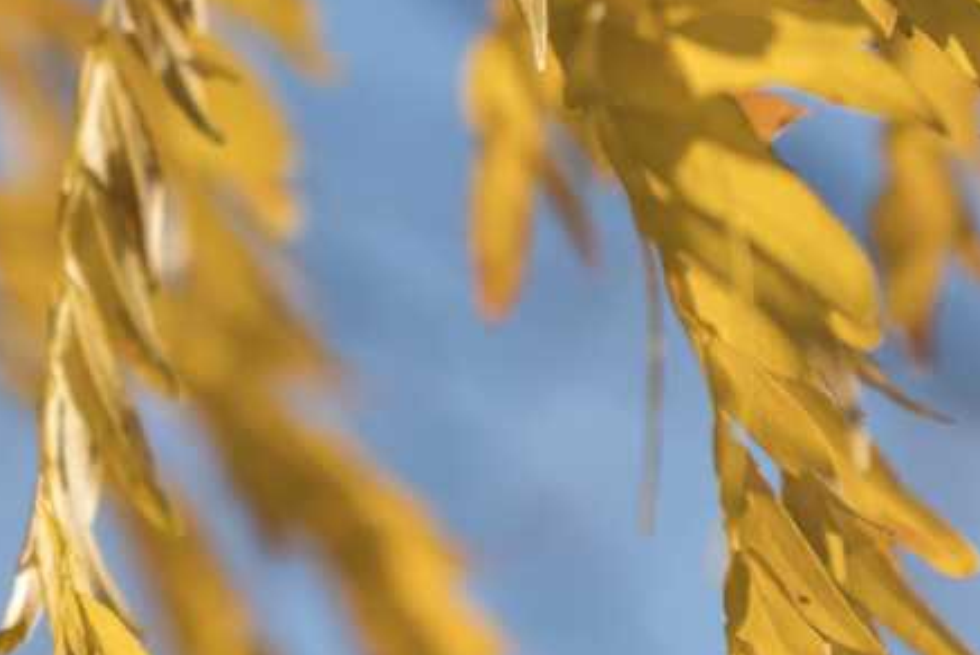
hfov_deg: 6.3
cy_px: 40
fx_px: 8934
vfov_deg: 4.2
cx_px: 197
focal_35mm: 328
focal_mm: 70
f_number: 2.8
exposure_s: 1/5000
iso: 320
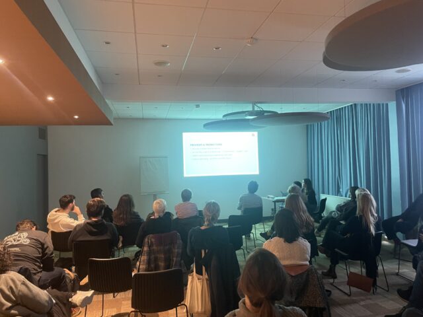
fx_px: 318
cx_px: 212
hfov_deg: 67.3
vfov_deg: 53.1
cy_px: 158
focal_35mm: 26
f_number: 1.6
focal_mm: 4.2
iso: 400
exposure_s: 1/33
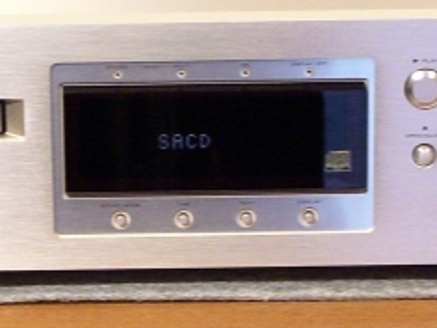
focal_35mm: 185
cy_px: 130
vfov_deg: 8.0
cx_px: 149
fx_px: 2334
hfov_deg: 10.7
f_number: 4
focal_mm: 14.2
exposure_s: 1/80
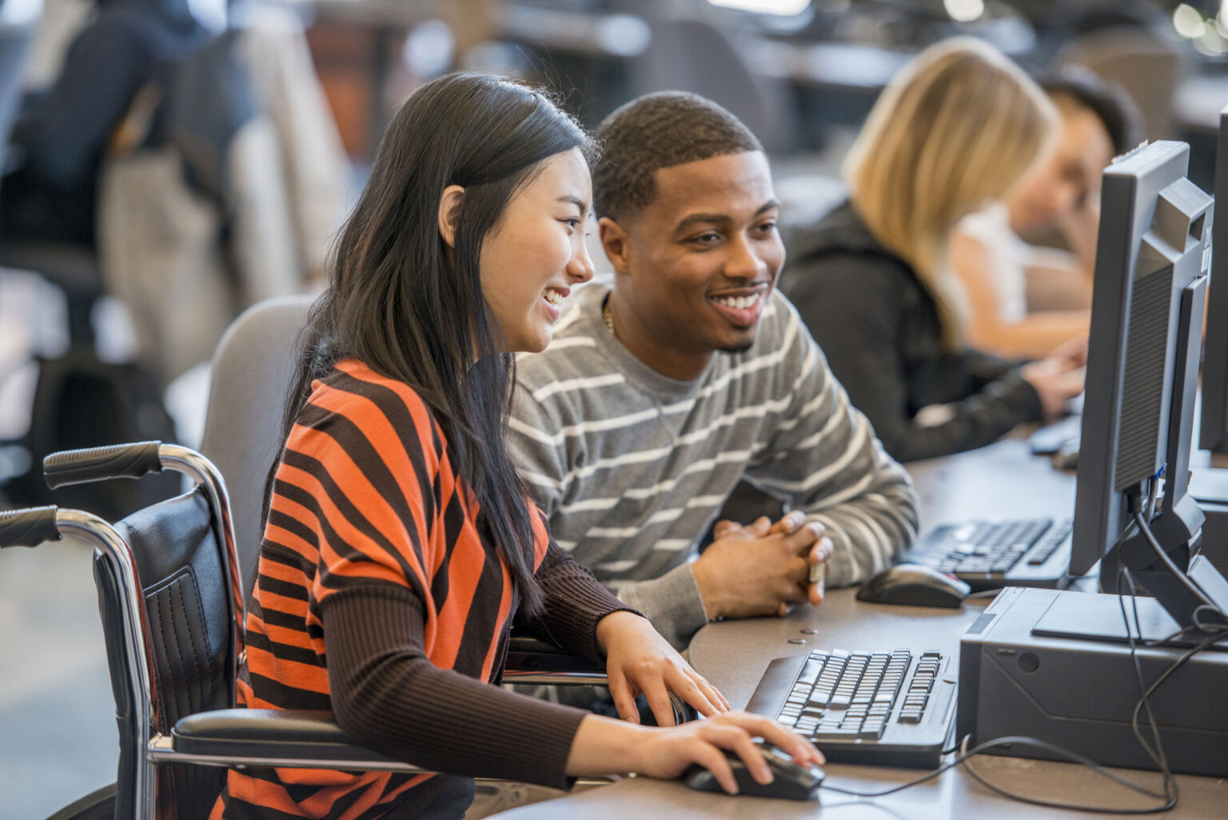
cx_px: 614
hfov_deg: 12.8
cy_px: 410
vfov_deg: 8.6
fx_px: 5459
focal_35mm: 160
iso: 500
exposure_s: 1/160
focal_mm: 160
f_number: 2.8
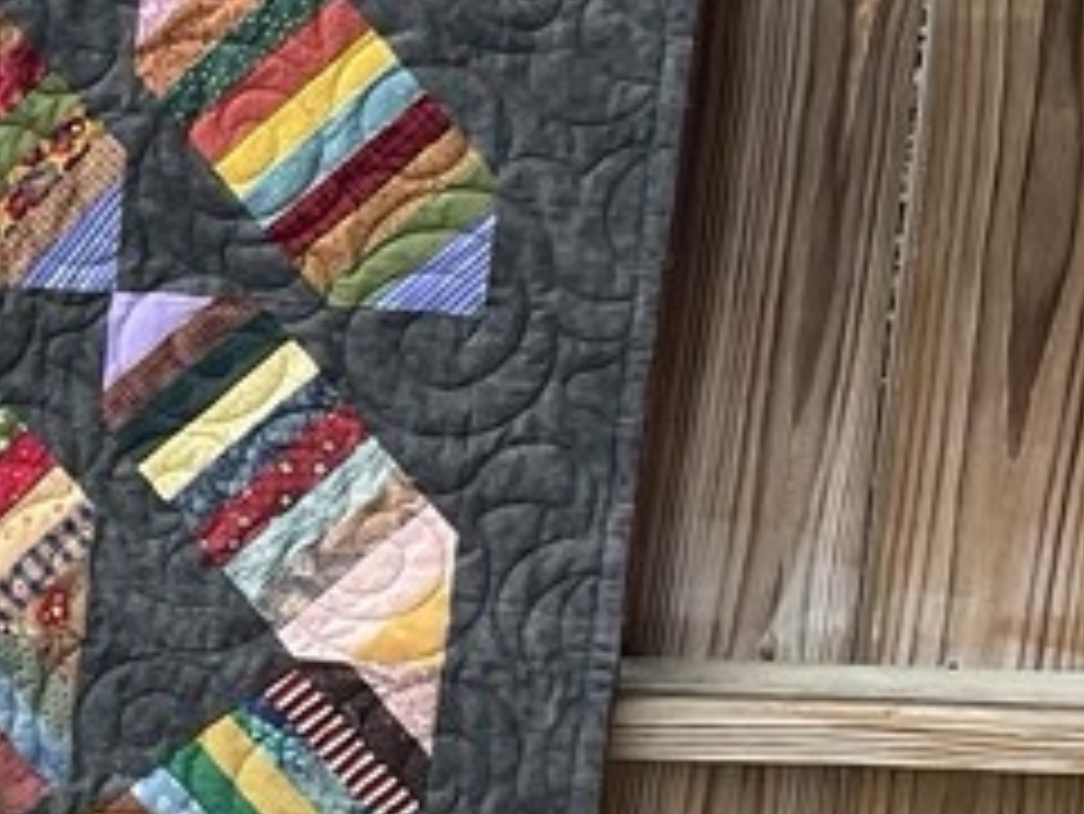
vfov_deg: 12.0
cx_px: -508
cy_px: 540
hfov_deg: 14.9
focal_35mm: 123
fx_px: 3854
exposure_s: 1/122
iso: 32
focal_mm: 3
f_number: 1.8
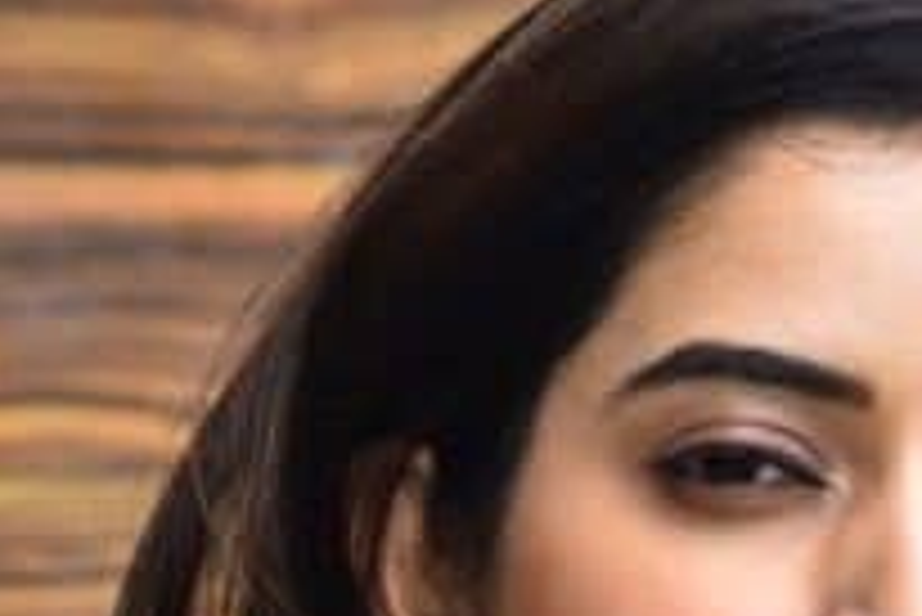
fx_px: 13173
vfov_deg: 2.7
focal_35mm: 514
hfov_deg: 4.0
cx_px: 1091
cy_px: 1358
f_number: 7.1
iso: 320
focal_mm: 120
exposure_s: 1/160
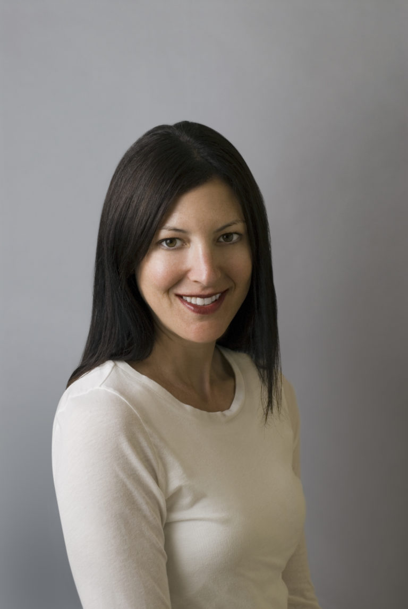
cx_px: 204
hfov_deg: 15.2
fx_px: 1525
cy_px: 304
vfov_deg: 22.6
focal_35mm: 90
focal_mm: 60
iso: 200
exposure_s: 1/125
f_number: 3.5
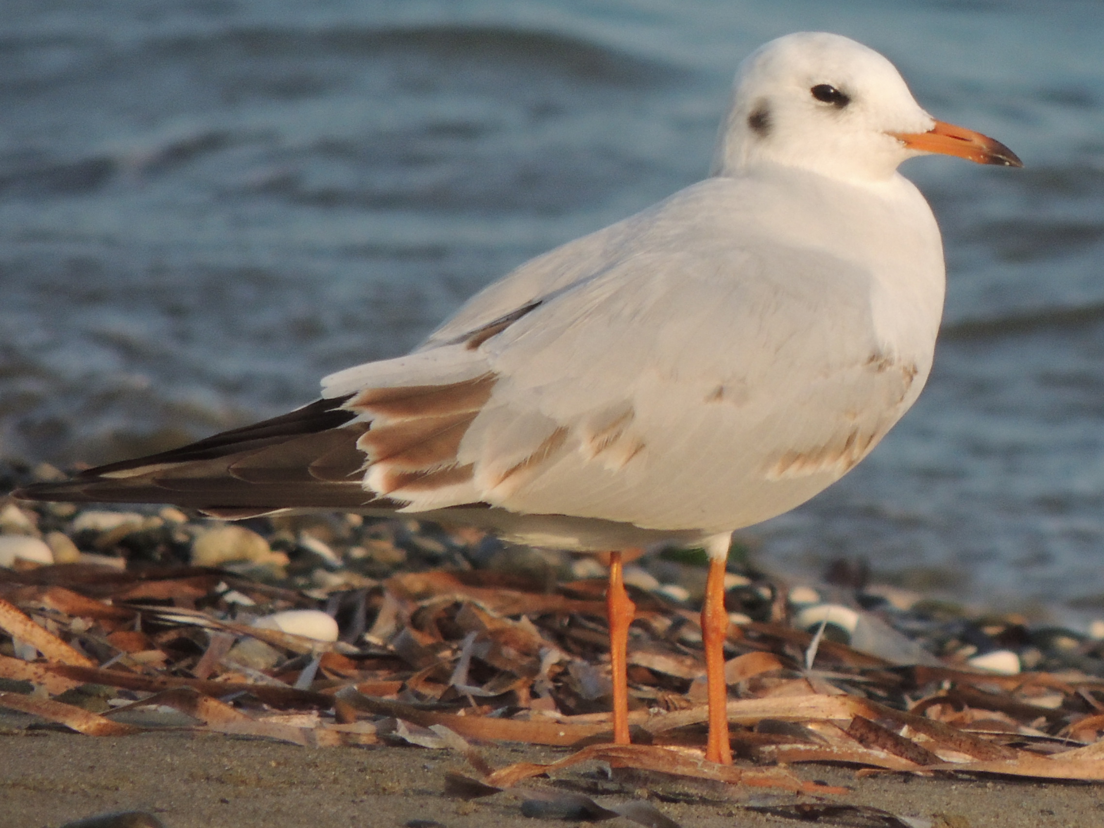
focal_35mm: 1000
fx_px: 31893
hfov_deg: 2.0
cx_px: 552
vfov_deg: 1.5
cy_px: 414
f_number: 5.9
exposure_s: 1/1000
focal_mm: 180
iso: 360
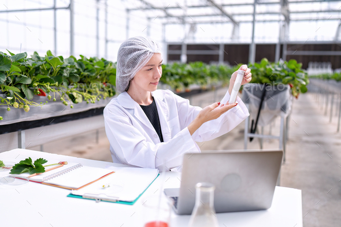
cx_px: 170
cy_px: 114
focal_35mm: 35
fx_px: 331
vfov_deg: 37.8
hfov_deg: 54.4
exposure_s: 1/8000
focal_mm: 35
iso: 320
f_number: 1.4
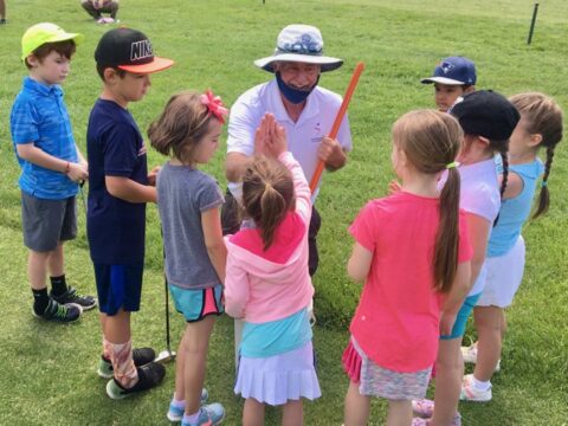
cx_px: 284
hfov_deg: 61.7
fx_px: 476
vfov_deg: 48.2
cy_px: 213
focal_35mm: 29
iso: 25
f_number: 2.2
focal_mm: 4.15
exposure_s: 1/432
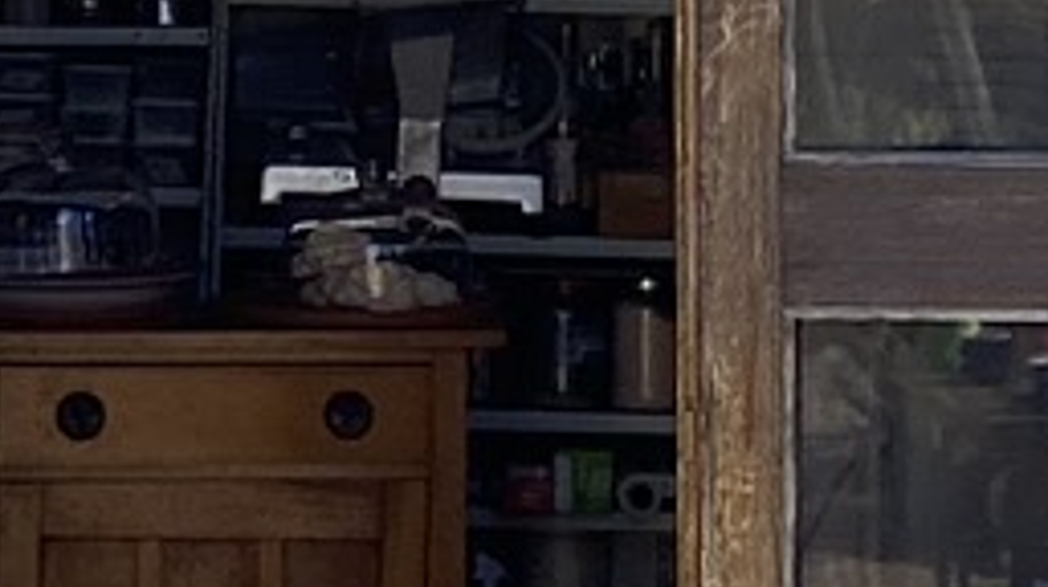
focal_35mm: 226
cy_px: -399
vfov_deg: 5.3
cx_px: 130
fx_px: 6274
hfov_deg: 9.5
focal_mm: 4.25
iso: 32
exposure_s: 1/1182
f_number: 1.8
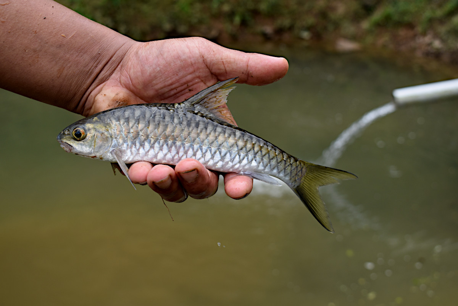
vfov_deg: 26.5
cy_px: 153
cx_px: 229
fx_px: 649
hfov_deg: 38.9
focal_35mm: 51
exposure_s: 1/200
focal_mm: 34
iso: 200
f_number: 6.3
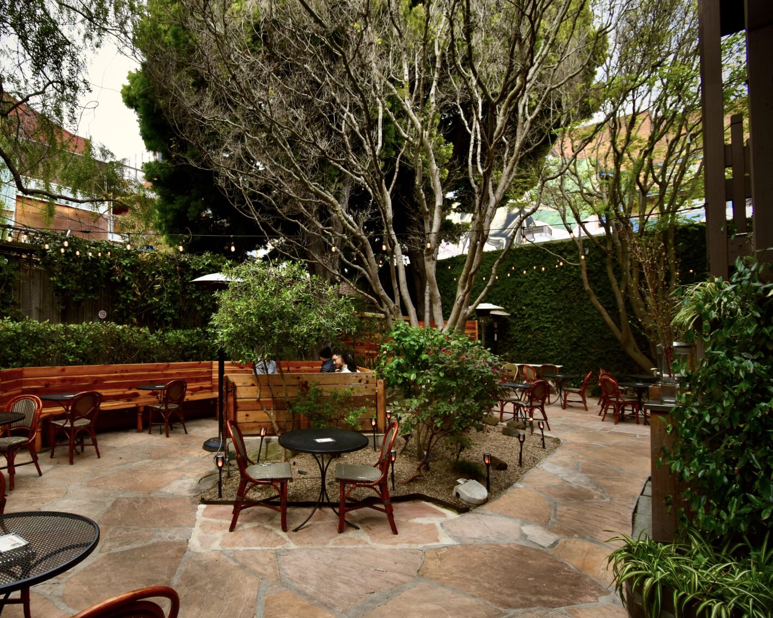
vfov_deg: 70.7
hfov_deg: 82.2
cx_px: 305
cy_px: 335
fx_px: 435
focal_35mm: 19
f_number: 5.6
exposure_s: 1/250
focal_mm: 10
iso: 220
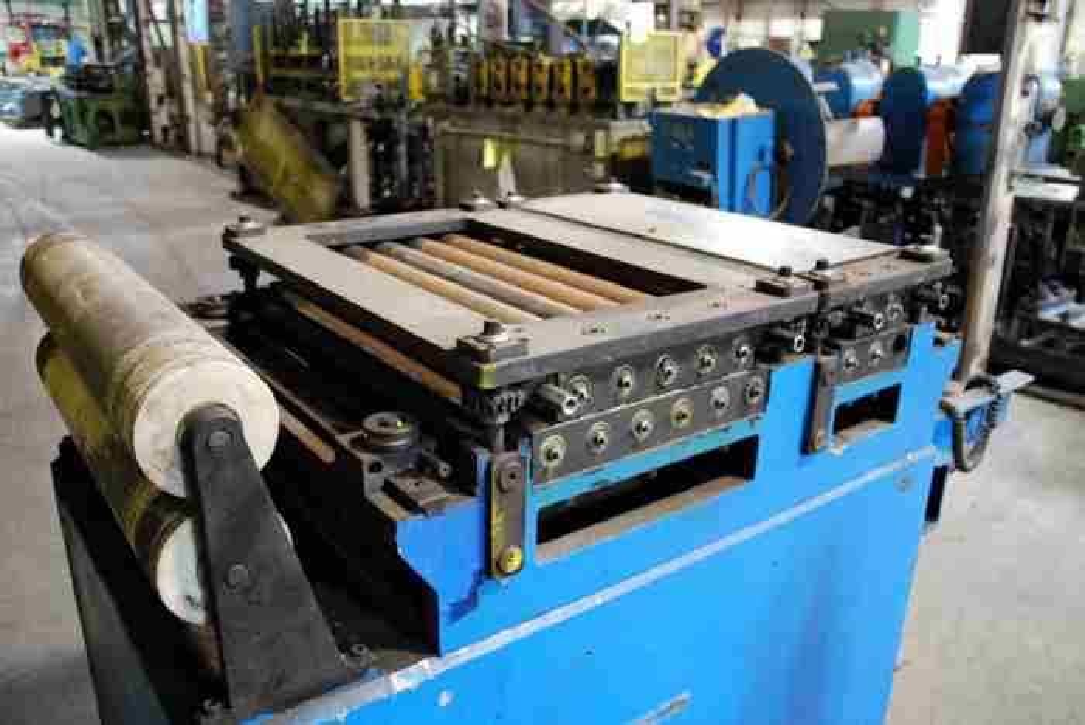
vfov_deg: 48.0
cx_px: 542
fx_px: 814
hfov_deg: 67.3
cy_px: 362
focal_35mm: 27
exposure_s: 1/5
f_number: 3.8
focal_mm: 18
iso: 1600
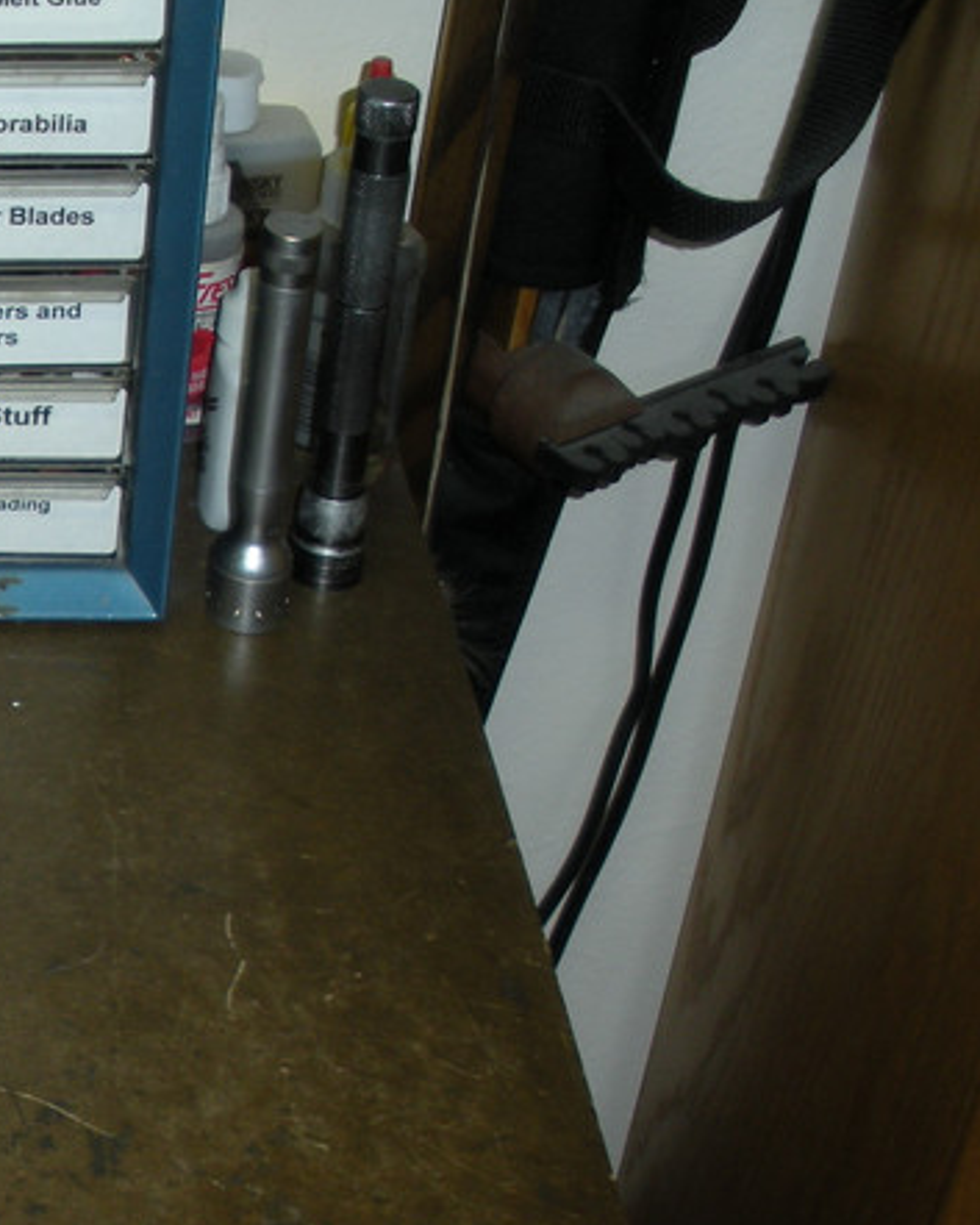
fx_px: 3081
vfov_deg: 22.1
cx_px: -357
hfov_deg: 16.9
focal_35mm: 85
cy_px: 1036
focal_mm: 6.3
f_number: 3.5
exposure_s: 1/30
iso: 64
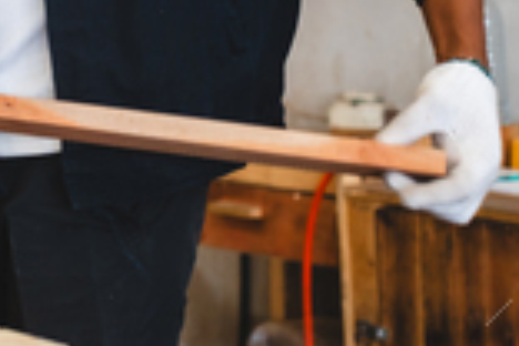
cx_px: -283
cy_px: -264
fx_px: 2840
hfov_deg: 10.1
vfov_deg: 6.8
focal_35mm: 197
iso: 800
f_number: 2.8
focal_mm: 52
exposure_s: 1/160
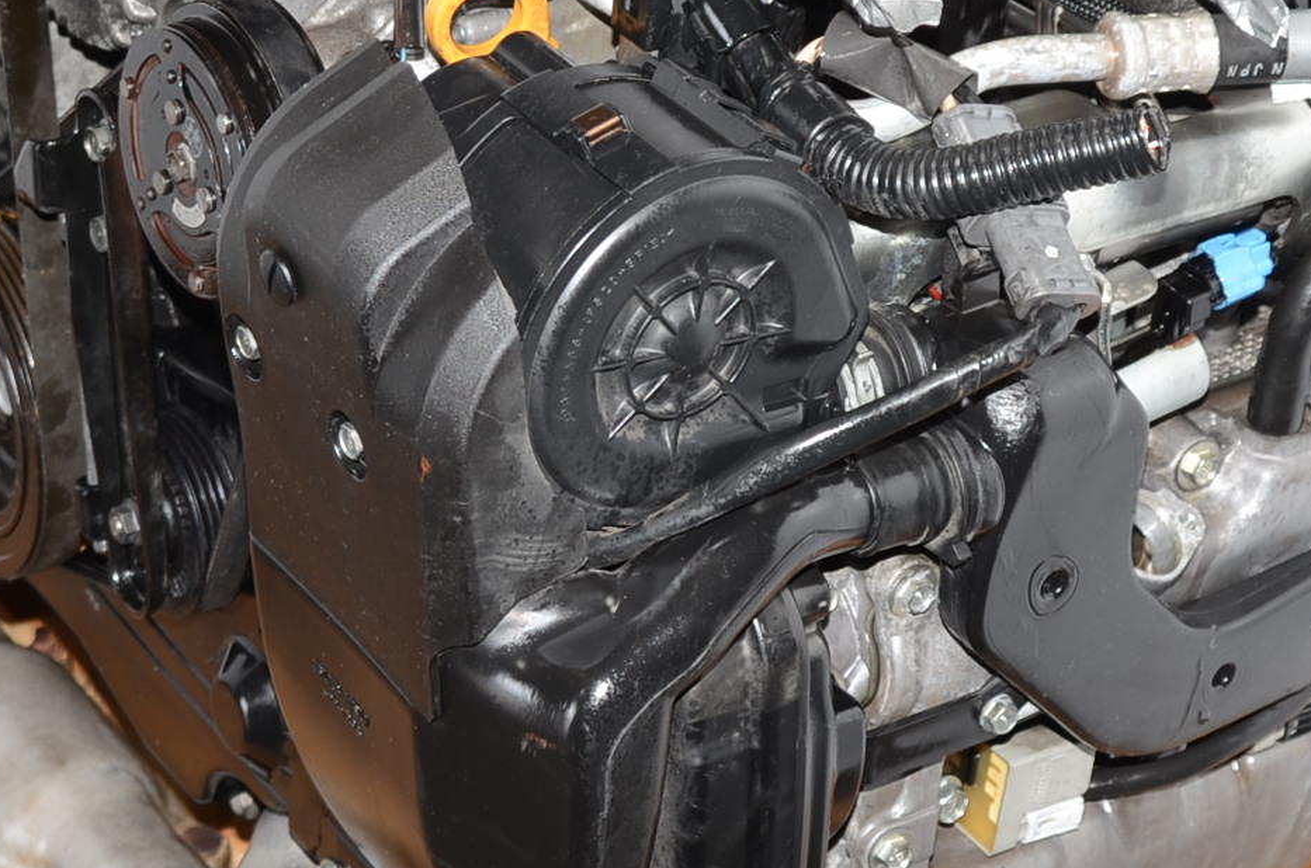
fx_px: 3743
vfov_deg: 13.2
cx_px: 590
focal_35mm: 103
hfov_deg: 19.9
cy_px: 230
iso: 100
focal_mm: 26
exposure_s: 1/40
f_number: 5
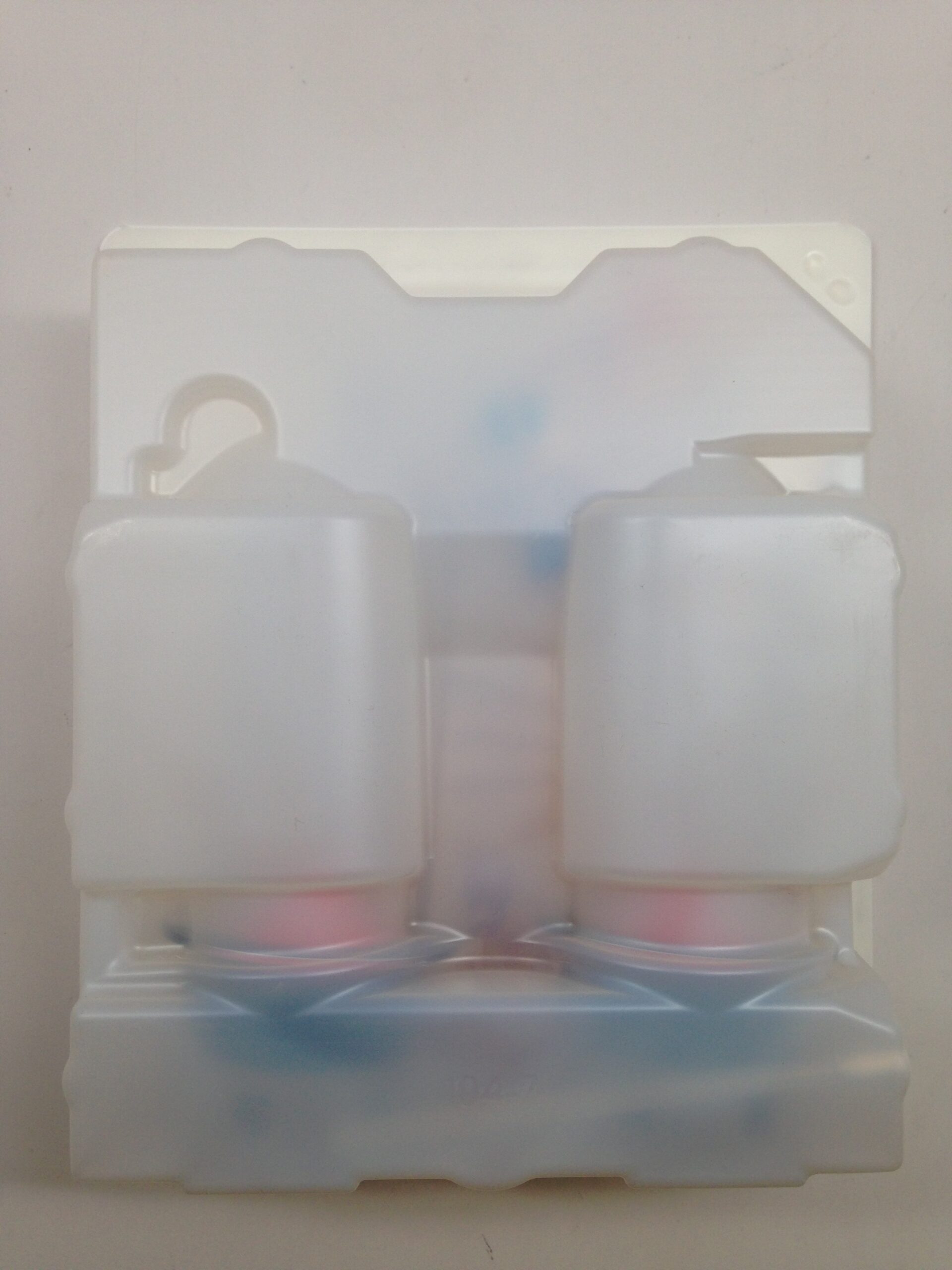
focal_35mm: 33
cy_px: 635
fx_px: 1210
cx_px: 476
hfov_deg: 42.9
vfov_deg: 55.4
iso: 50
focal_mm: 4.12
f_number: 2.4
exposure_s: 1/60
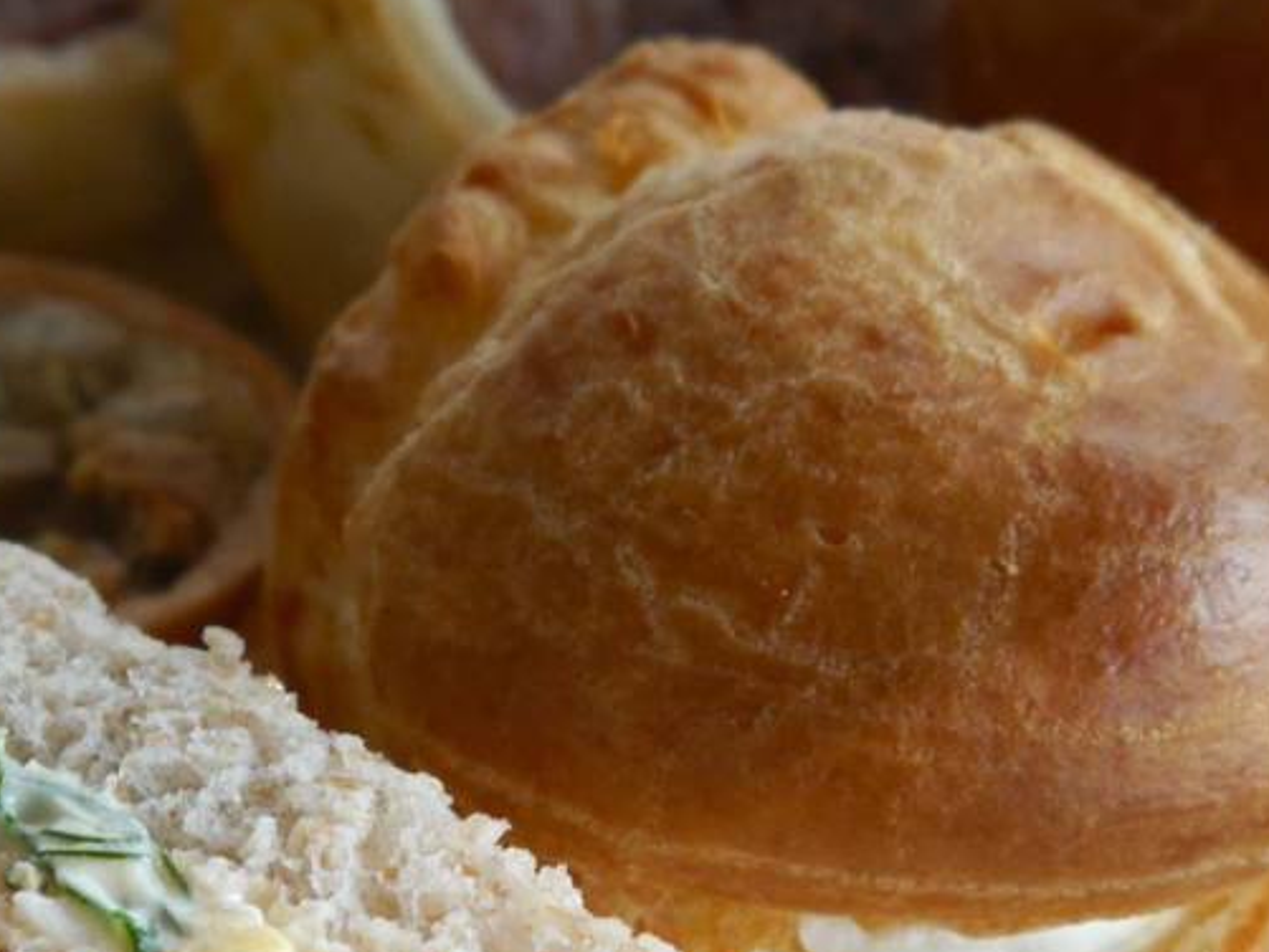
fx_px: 4217
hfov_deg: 17.1
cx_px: 451
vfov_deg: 12.8
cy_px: 747
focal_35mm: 115
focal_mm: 15
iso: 160
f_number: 3.6
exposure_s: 1/80
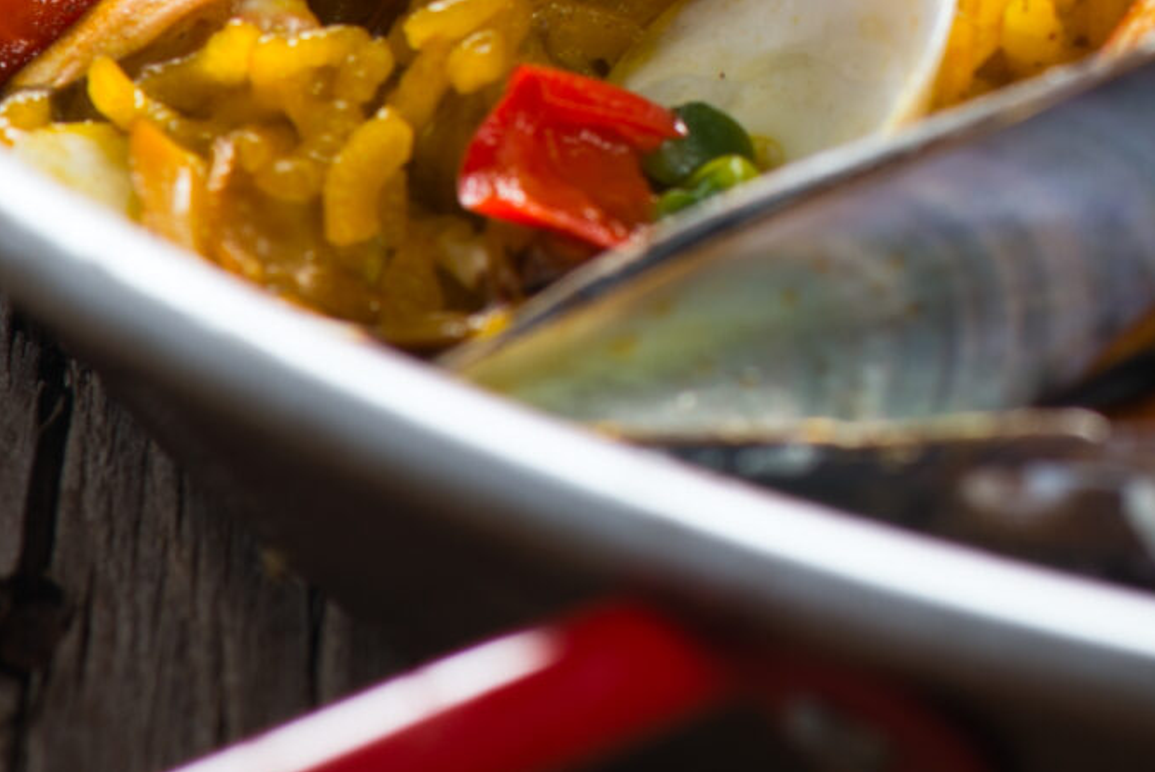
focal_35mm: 400
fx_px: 12841
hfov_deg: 5.1
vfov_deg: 3.4
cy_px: -665
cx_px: 1550
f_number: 8
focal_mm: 105
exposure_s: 1/160
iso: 100
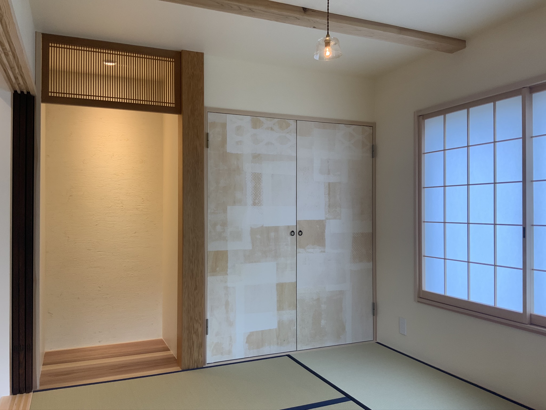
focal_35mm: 29
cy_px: 205
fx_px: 457
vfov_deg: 48.2
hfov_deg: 61.7
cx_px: 273
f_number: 1.8
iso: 64
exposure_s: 1/100
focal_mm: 3
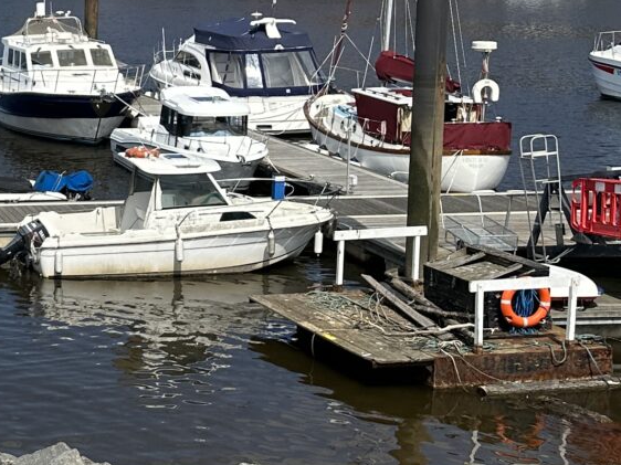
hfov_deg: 20.6
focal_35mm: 82
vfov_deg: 17.9
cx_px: -296
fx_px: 1470
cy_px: 158
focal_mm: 6.86
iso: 80
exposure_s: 1/5848
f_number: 1.78
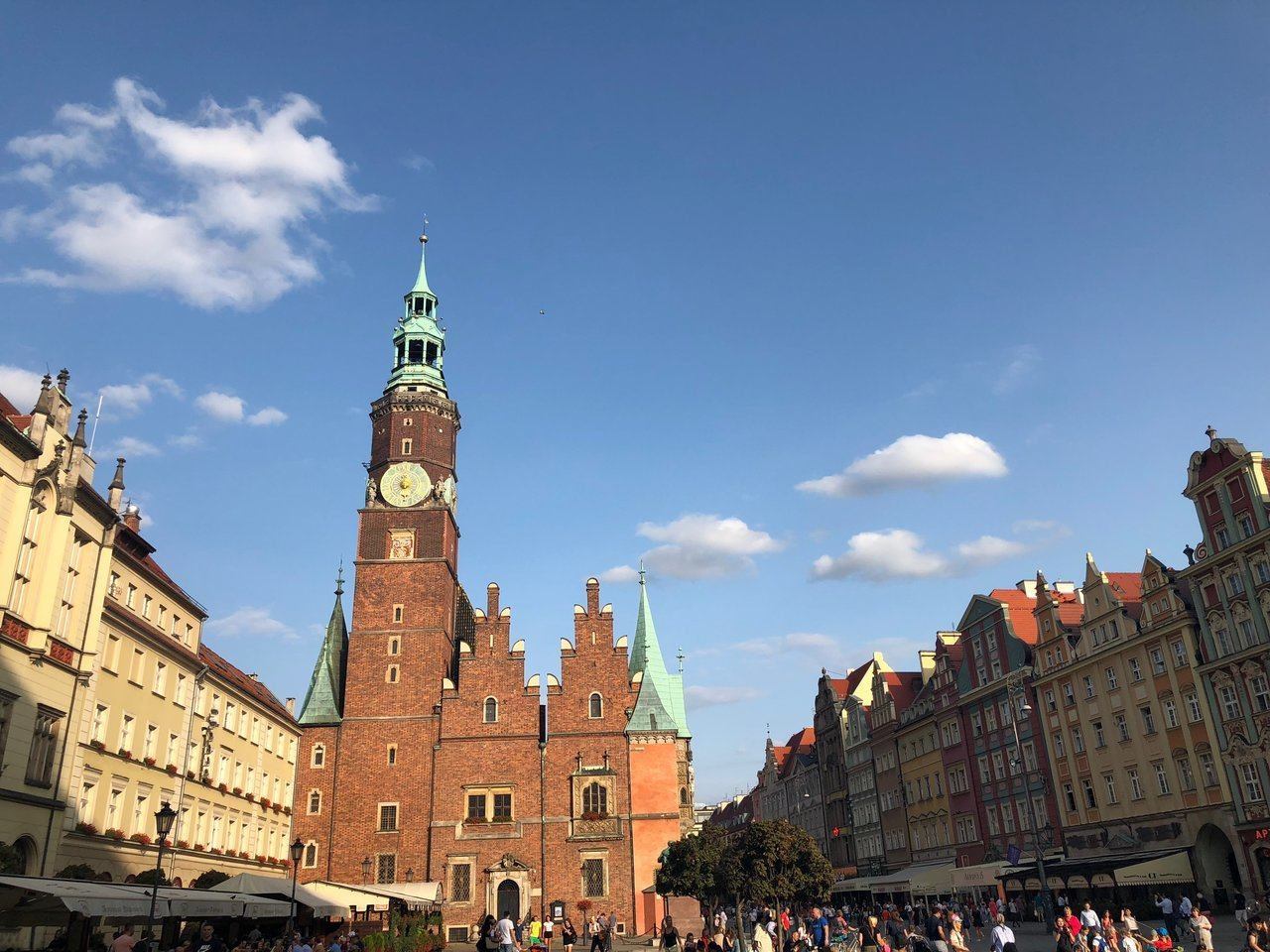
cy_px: 476
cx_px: 635
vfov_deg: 49.7
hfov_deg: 63.4
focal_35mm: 28
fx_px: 1027
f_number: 1.8
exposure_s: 1/1845
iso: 20
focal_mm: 3.99
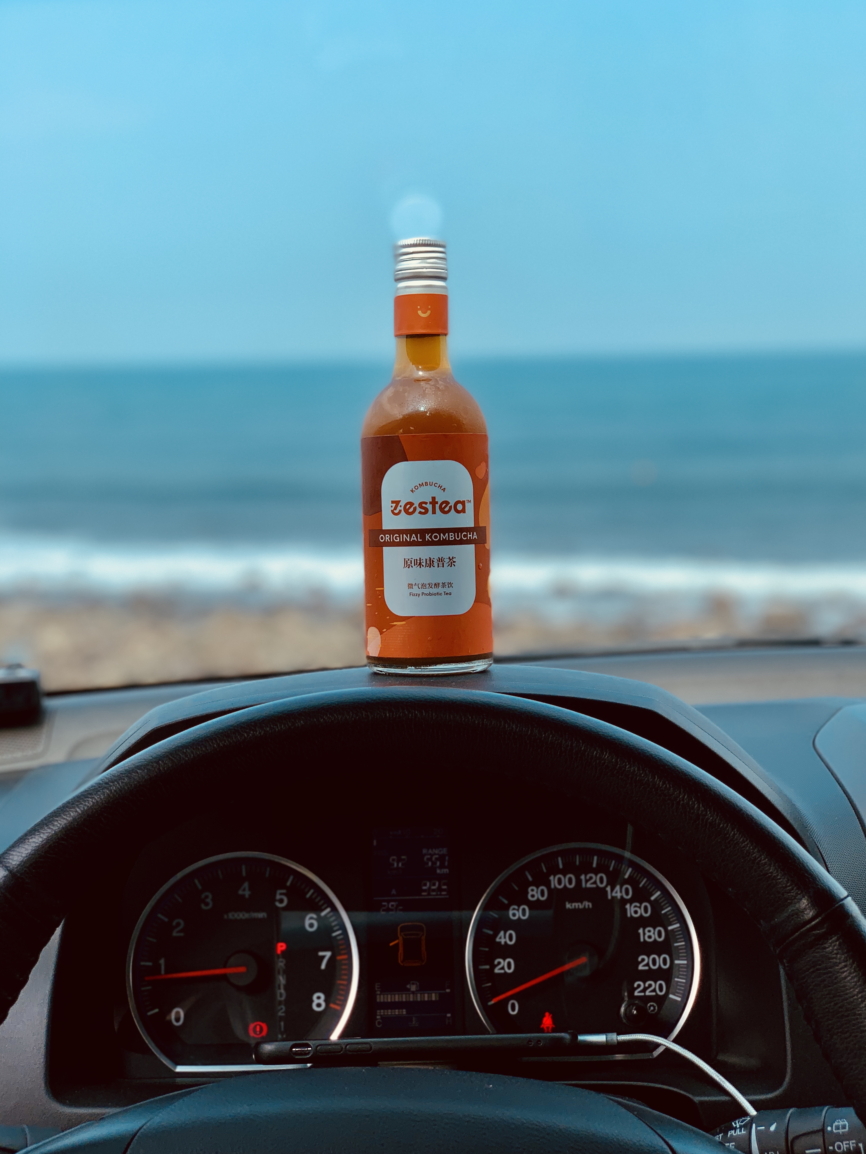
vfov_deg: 36.2
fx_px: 1768
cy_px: 573
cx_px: 434
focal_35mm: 53
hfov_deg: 27.5
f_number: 2.4
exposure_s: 1/510
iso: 16
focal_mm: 6
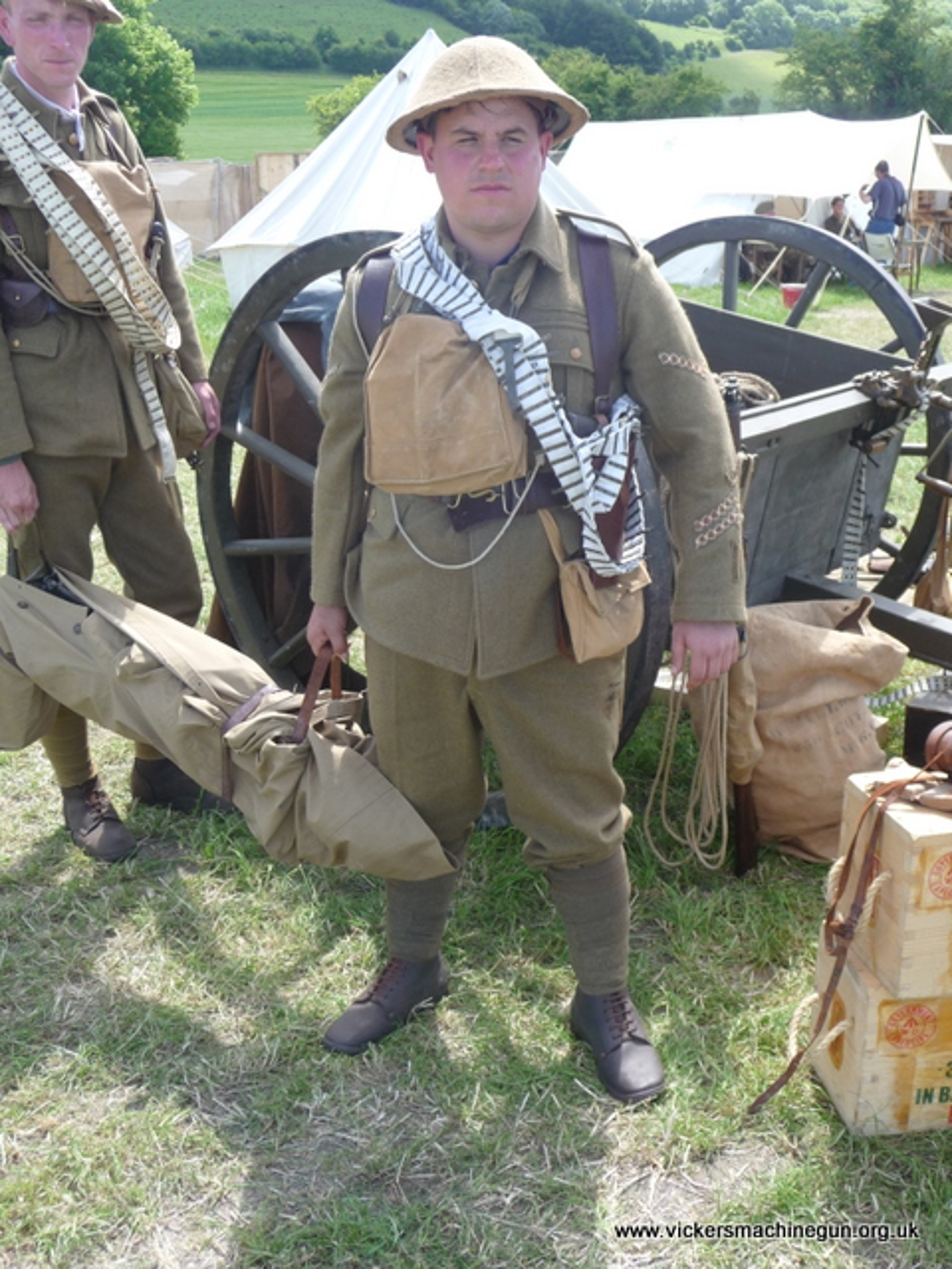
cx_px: 476
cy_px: 634
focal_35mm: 38
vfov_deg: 49.0
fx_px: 1393
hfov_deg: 37.7
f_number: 3.8
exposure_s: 1/200
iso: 100
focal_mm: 6.3
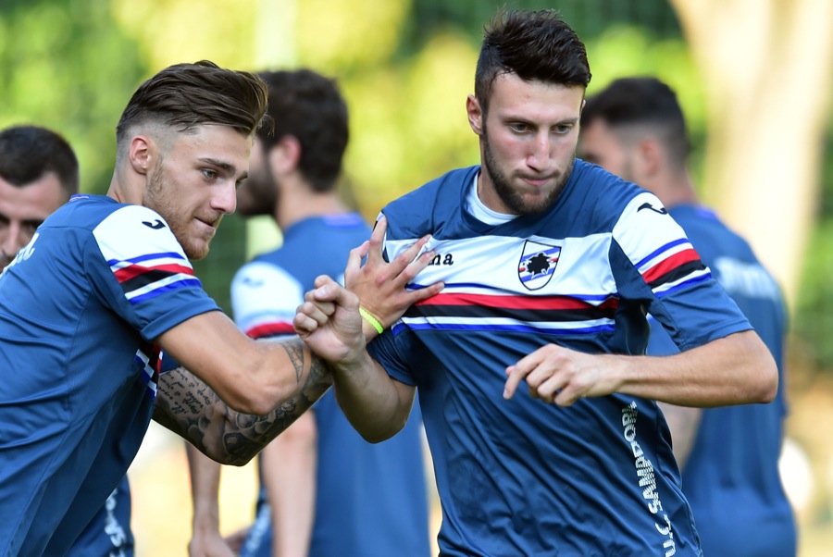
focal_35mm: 400
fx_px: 9264
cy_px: 278
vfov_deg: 3.4
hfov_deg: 5.1
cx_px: 416
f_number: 4
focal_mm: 400
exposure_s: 1/1000
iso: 800
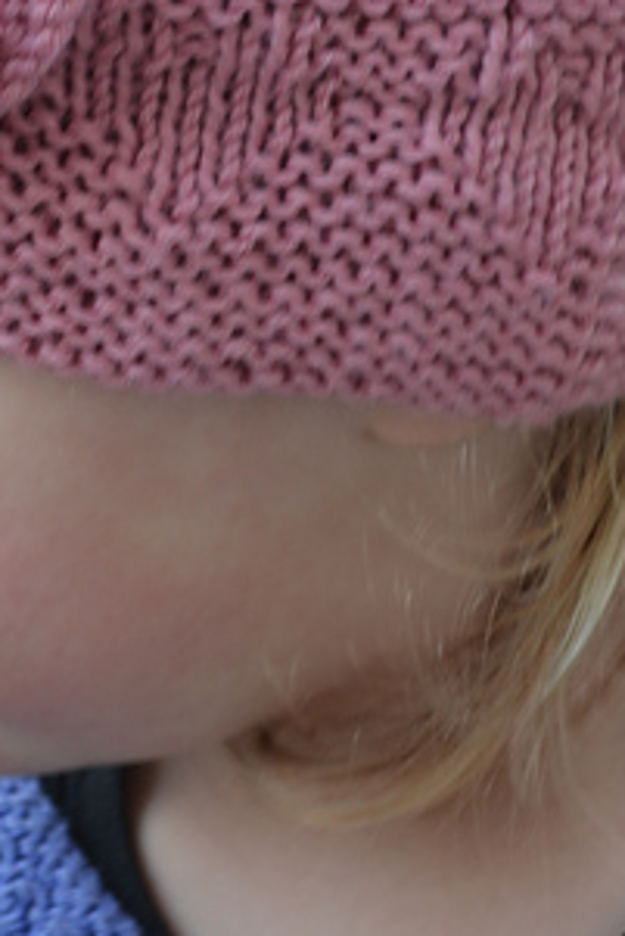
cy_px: 165
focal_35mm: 153
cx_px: 151
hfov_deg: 9.0
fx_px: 3979
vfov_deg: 13.3
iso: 400
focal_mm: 48
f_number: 5.3
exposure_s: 1/20
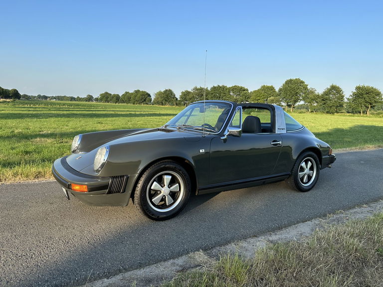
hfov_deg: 71.6
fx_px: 266
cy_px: 144
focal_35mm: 24
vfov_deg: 56.8
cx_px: 192
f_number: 1.78
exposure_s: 1/1949
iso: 80
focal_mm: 6.86
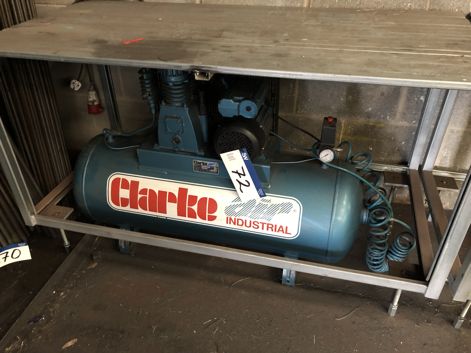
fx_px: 381
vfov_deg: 49.7
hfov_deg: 63.4
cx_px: 236
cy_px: 176
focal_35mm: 28
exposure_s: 1/4
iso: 125
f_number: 1.8
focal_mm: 3.99
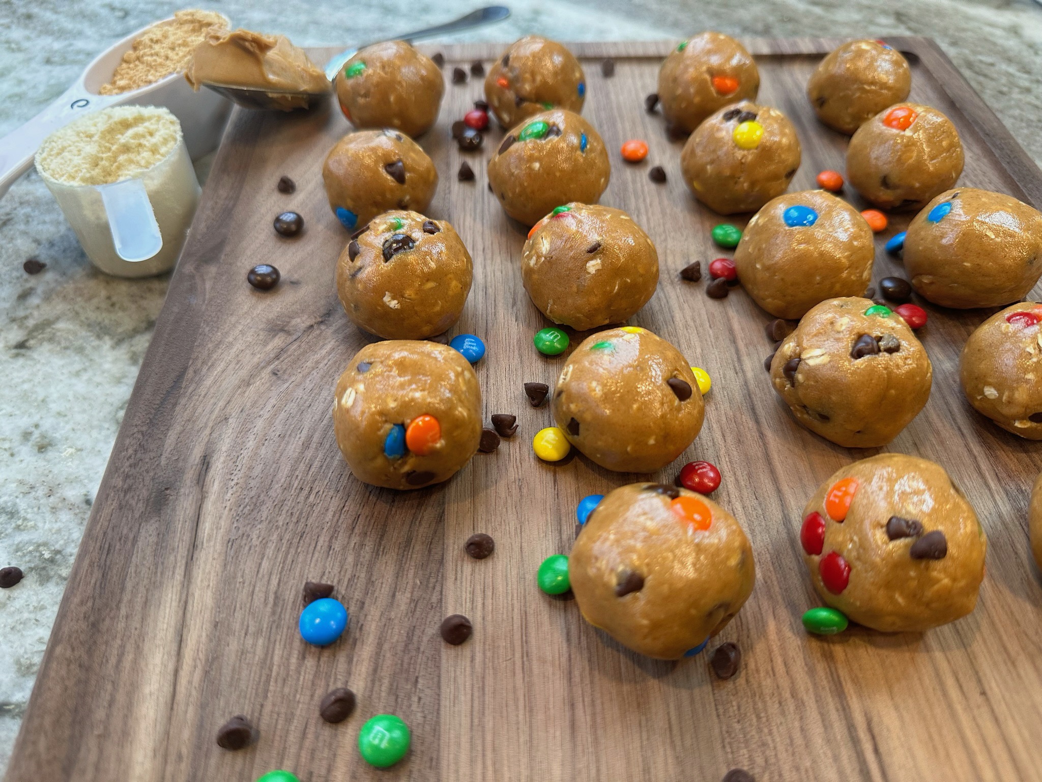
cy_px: 391
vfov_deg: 56.8
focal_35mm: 24
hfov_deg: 71.6
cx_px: 521
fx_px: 722
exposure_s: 1/120
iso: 160
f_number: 1.78
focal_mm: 6.86
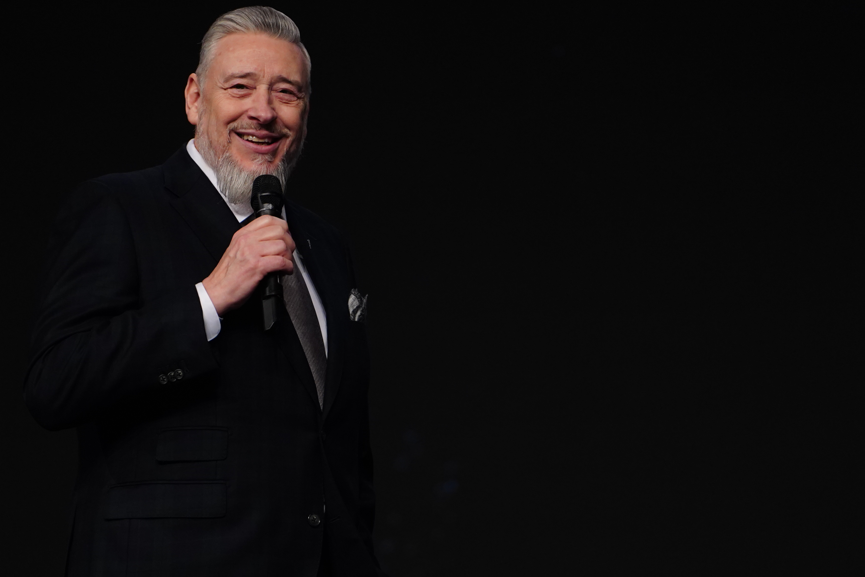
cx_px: 412
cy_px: 357
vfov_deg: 4.3
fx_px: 7592
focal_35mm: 316
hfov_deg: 6.5
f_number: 2.8
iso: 2000
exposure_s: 1/640
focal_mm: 180
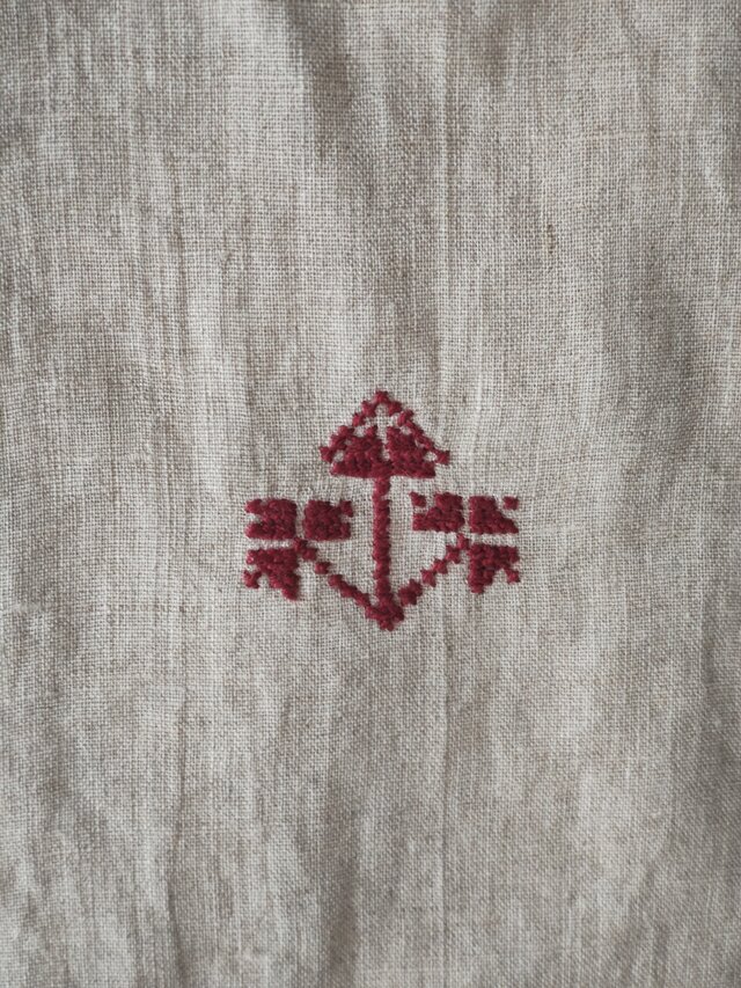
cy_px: 494
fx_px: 1427
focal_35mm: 50
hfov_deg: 29.1
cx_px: 370
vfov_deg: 38.2
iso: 1208
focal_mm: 7.1
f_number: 2
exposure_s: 1/50
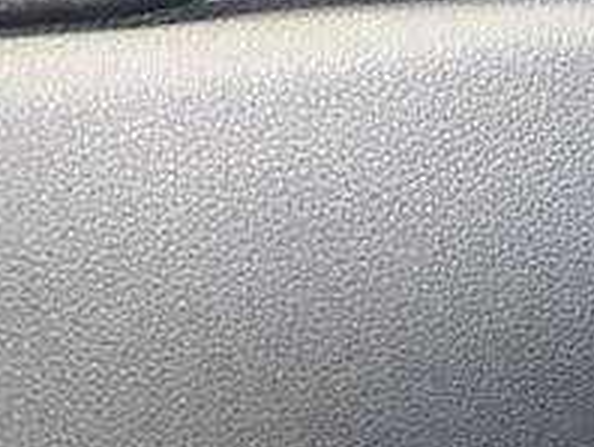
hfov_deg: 13.8
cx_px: 1125
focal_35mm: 124
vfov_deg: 11.5
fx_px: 2130
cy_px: 651
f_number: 1.78
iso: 800
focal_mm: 6.86
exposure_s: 1/40
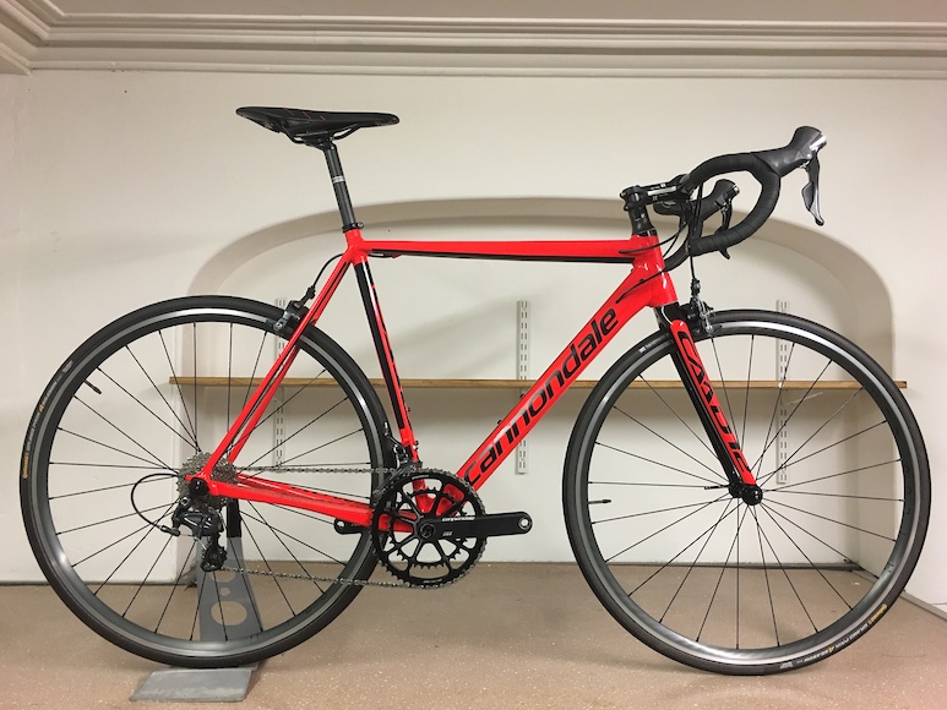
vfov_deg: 46.8
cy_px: 365
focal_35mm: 30
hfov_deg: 60.0
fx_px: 821
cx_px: 479
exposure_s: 1/17
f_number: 2.2
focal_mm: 4.15
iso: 64
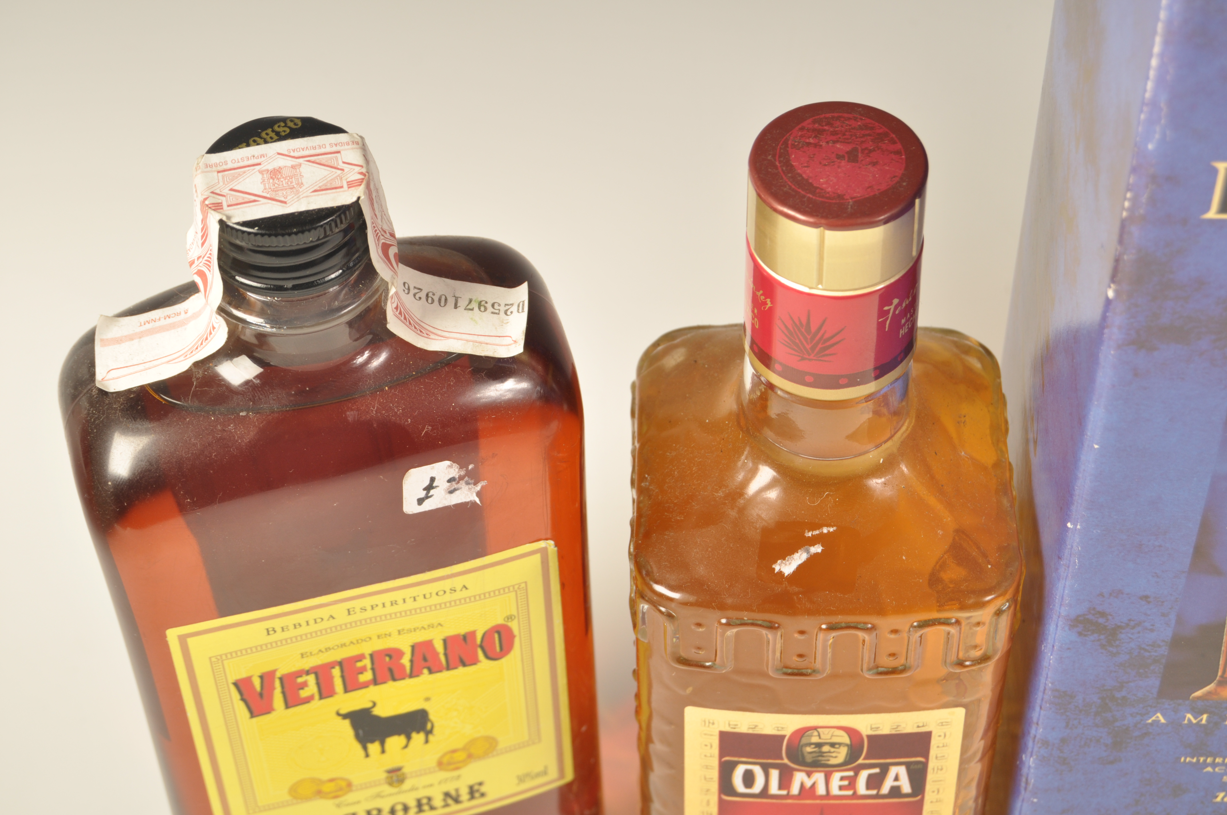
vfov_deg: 16.5
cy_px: 408
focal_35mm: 82
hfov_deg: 24.6
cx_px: 614
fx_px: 2808
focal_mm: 55
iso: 250
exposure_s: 1/125
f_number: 8
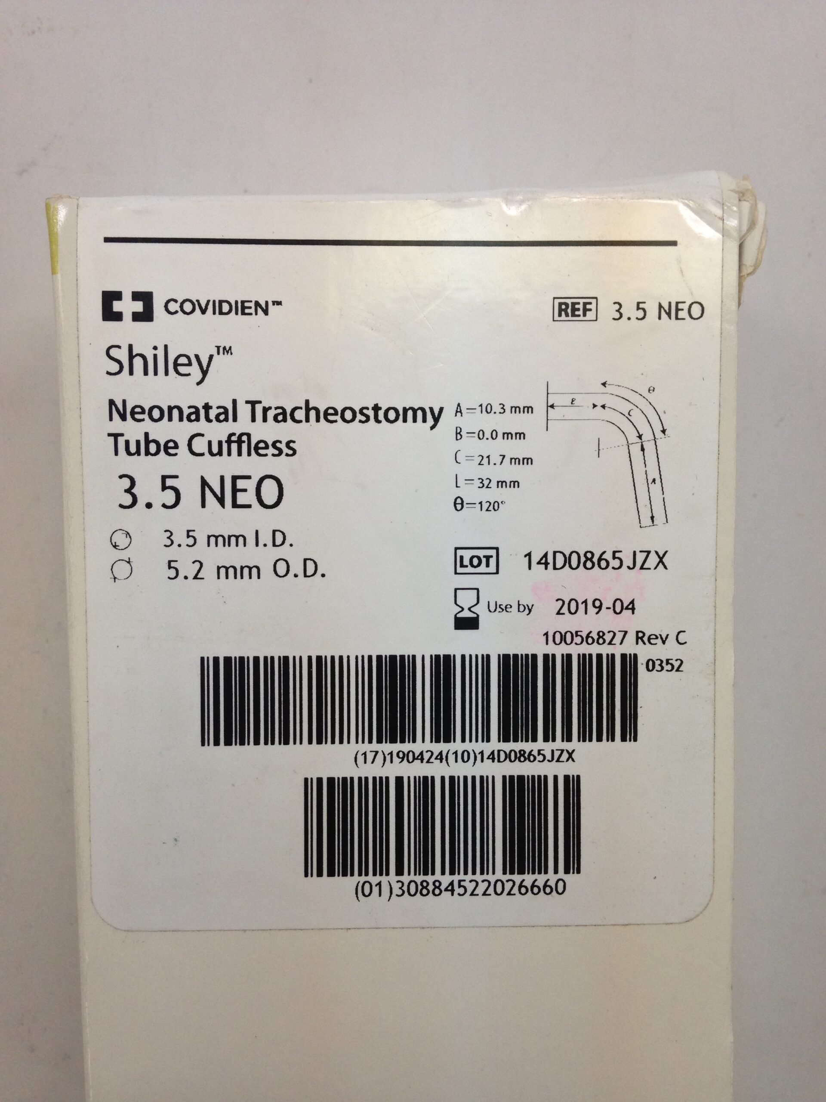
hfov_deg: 42.9
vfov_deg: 55.4
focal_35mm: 33
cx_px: 413
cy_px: 551
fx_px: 1050
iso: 100
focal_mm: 4.12
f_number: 2.4
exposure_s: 1/120
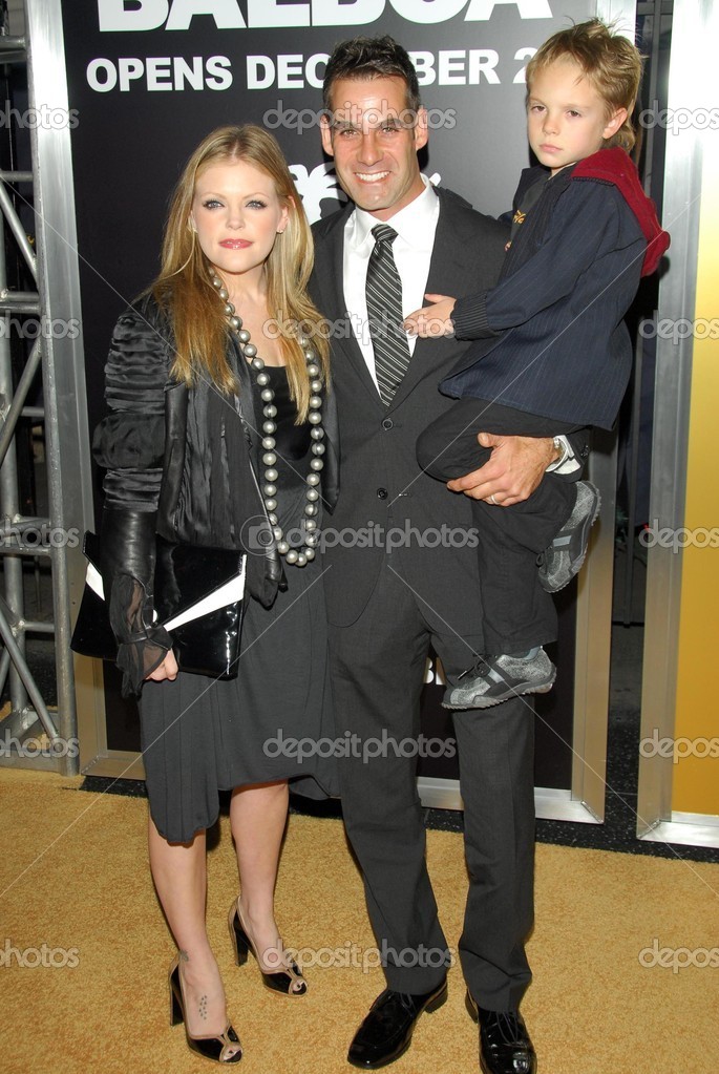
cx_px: 360
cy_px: 537
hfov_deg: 30.9
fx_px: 1299
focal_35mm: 44
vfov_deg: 44.9
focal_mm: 29
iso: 320
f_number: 7.1
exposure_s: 1/250
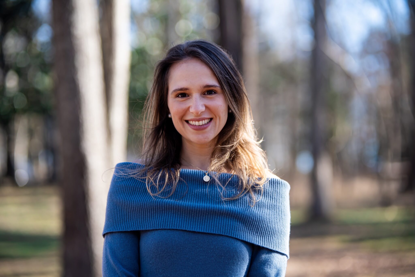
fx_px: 1268
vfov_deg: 12.5
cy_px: 138
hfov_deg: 18.6
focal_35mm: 110
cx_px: 208
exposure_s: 1/800
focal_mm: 110
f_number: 2.8
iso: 200
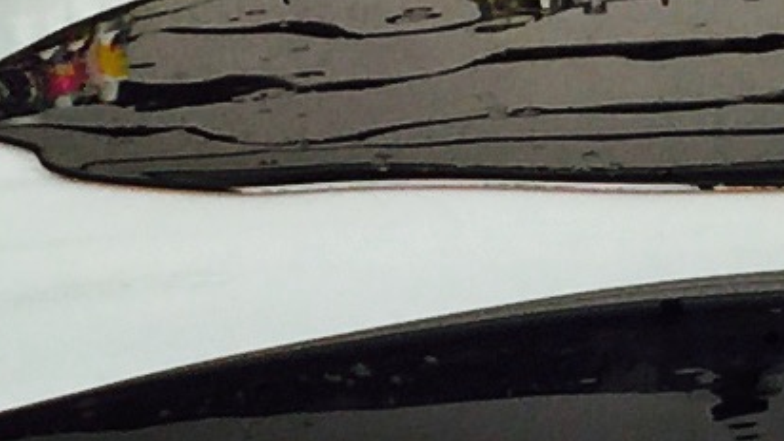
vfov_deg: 4.8
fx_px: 5198
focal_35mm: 250
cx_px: 1231
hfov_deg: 8.4
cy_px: 669
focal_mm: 4.15
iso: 32
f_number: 2.2
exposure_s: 1/30
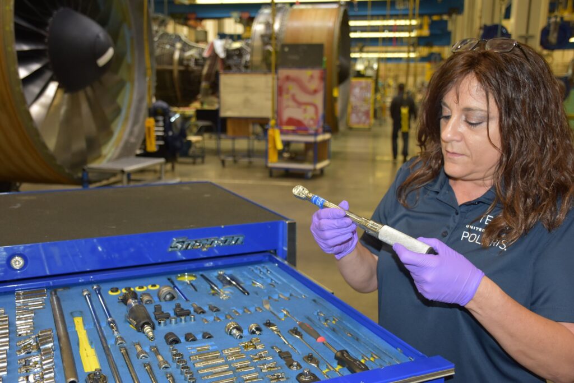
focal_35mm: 39
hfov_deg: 49.5
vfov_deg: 34.2
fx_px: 622
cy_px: 192
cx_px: 287
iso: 800
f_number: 3.8
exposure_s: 1/60
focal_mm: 26
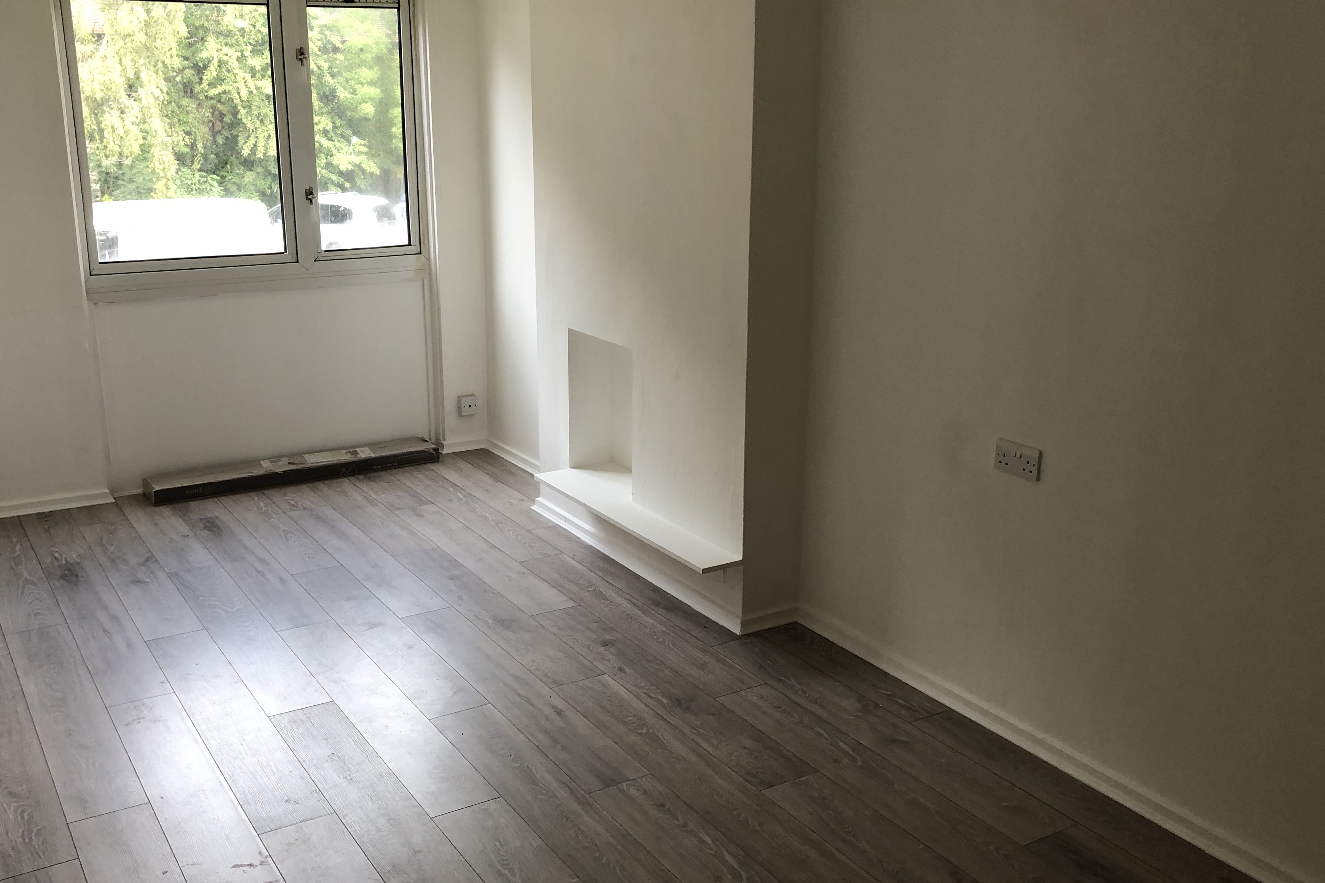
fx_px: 1288
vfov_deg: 37.9
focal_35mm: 35
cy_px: 452
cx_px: 616
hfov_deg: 54.4
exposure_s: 1/40
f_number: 1.8
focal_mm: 3.99
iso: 25
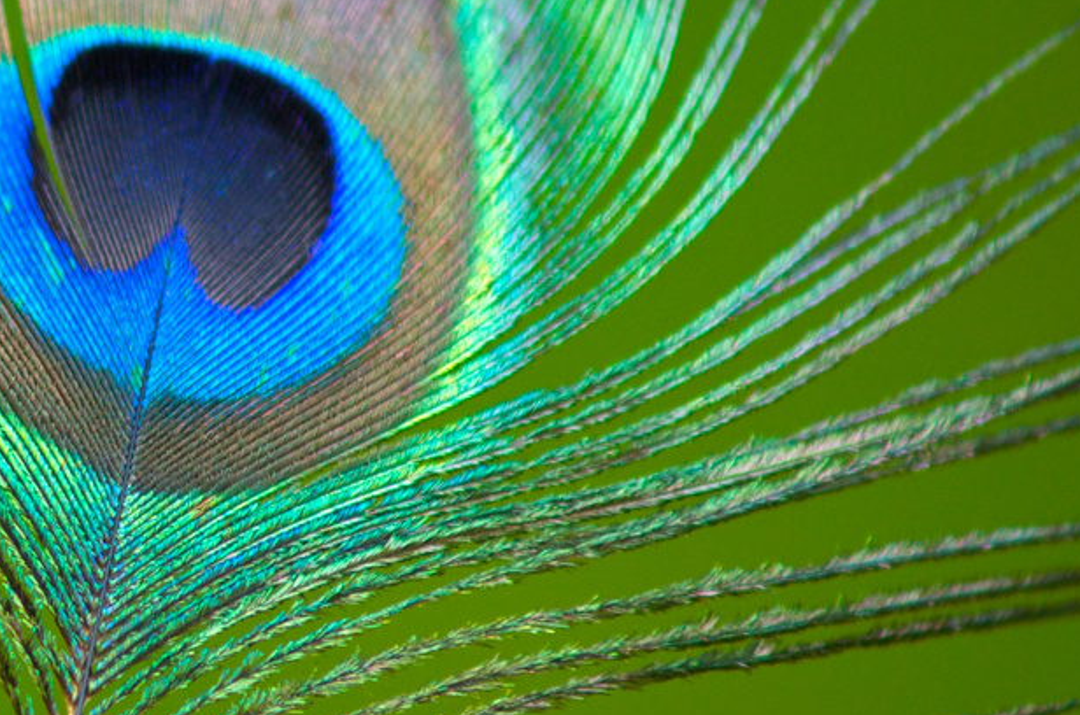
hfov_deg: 3.4
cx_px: -105
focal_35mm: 615
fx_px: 18421
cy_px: 114
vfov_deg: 2.2
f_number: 4
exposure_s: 1/100
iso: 250
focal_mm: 155
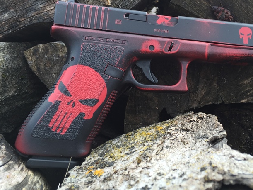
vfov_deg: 37.6
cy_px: 82
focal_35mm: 38
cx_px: 158
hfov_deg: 48.5
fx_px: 278
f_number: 2.2
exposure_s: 1/217
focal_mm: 4.15
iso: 32
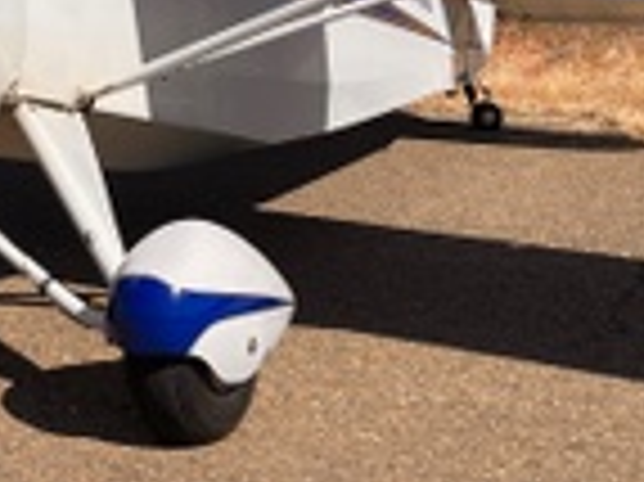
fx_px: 1524
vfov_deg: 17.0
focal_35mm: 82
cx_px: 54
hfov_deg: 23.2
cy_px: -133
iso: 50
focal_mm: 5.1
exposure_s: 1/3623
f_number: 1.6
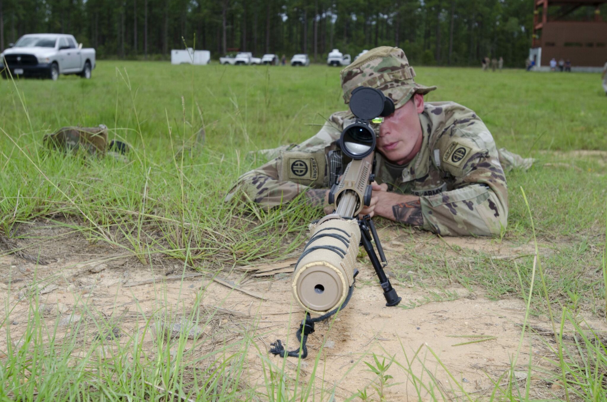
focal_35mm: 52
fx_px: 883
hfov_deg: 37.9
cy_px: 201
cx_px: 304
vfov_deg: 25.6
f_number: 9
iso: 320
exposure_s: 1/250
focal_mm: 35
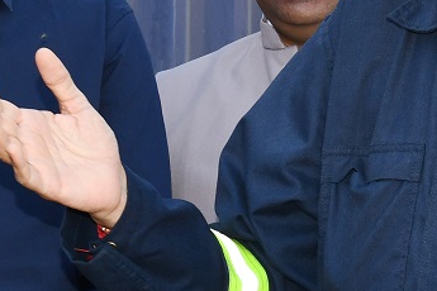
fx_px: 3532
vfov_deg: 4.7
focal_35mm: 291
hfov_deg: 7.1
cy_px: 92
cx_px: 434
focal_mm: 45
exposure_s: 1/160
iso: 250
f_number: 11
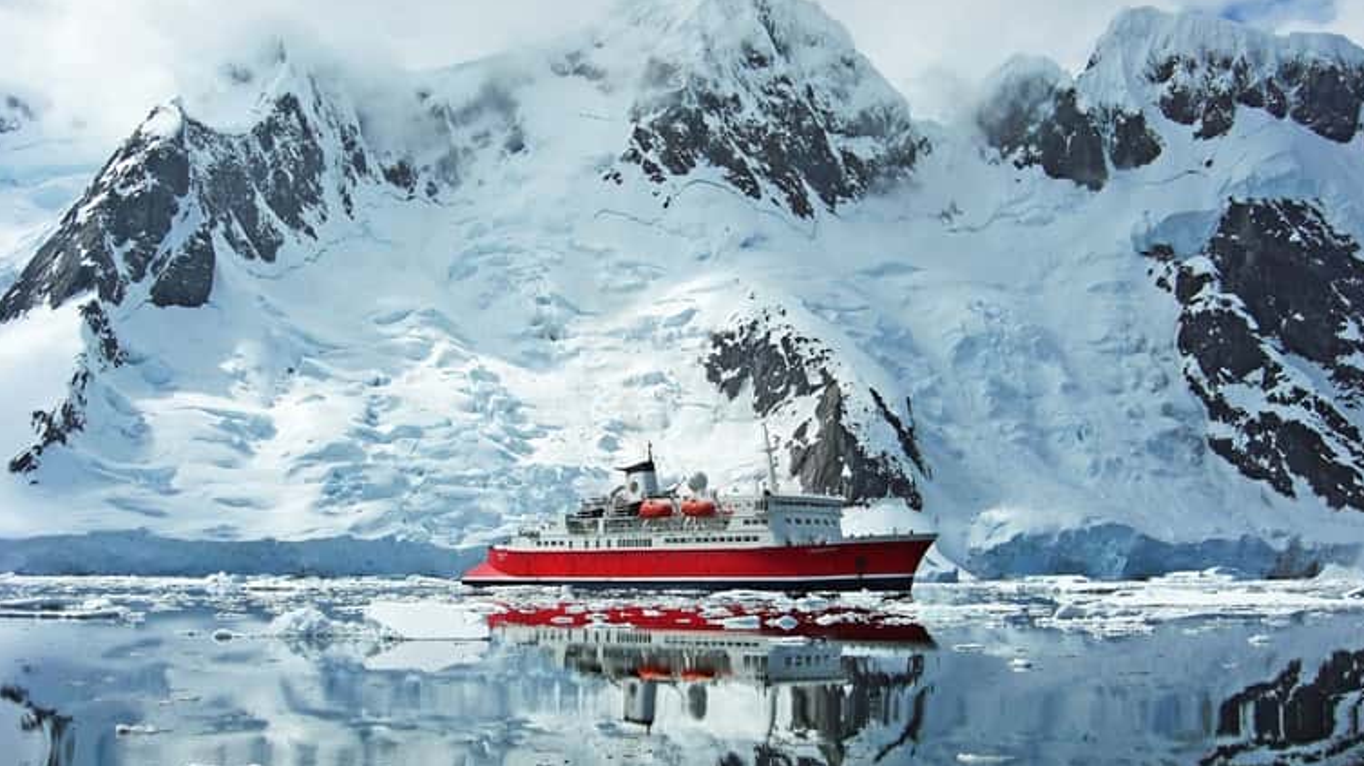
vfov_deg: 27.1
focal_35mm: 44
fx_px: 1591
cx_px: 710
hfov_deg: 46.4
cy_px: 360
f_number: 8
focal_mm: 7.9
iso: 80
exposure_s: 1/800
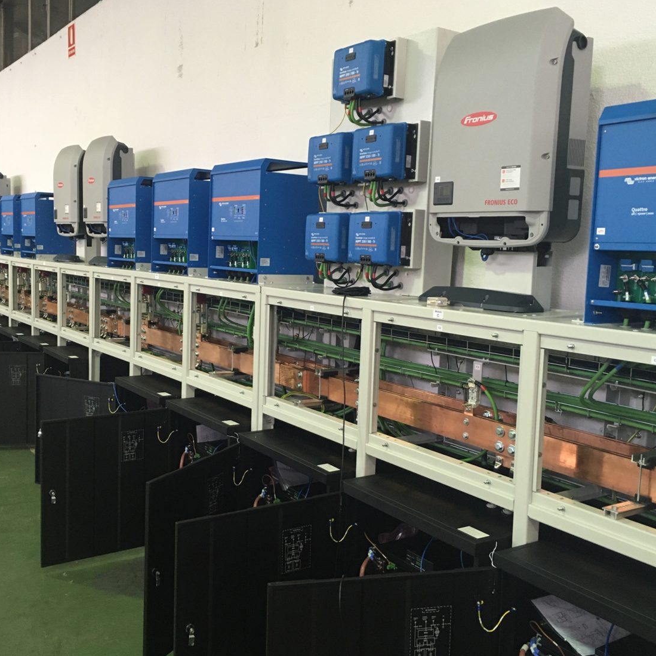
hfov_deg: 47.1
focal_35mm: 35
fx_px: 750
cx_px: 278
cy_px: 324
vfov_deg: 47.2
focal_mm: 4.15
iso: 160
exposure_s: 1/33
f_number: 2.2
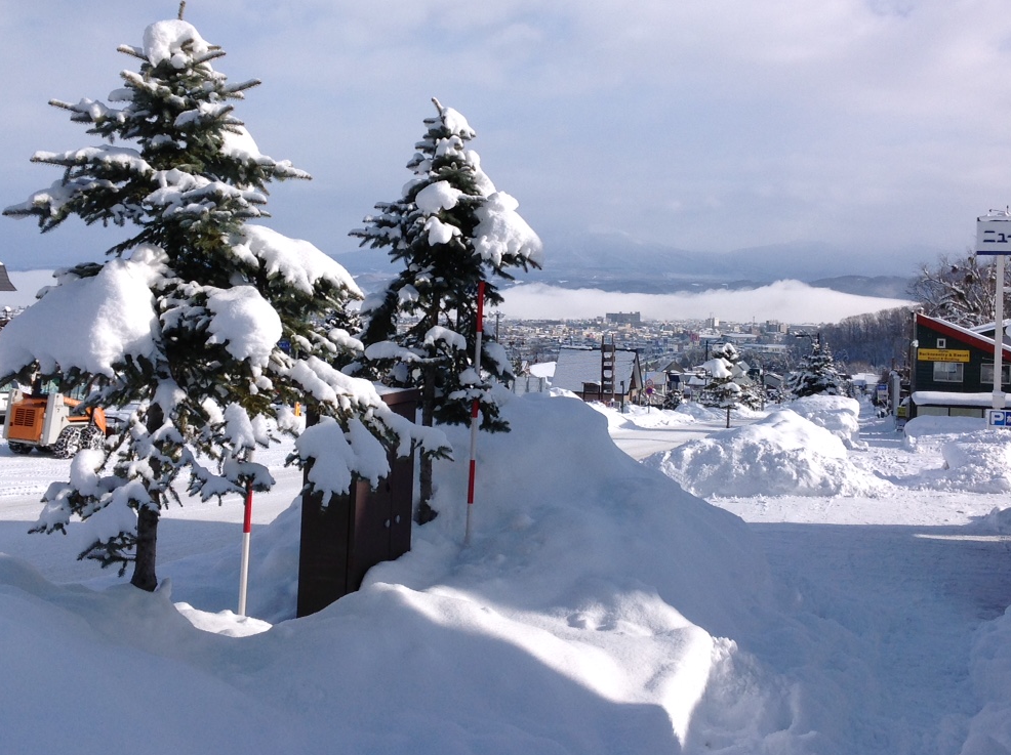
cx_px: 498
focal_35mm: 46
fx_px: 1342
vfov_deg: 31.3
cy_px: 291
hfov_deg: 41.3
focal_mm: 4.28
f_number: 2.4
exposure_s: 1/3367
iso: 50
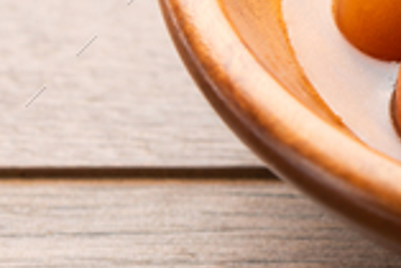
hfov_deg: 8.8
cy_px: -41
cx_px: 662
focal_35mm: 225
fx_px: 2509
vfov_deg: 6.1
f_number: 5.6
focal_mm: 60
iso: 125
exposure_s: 1/125
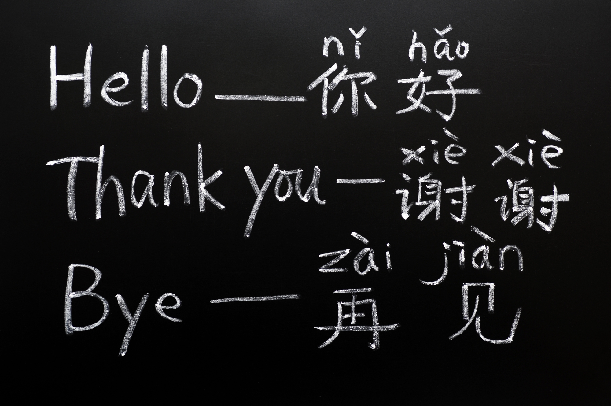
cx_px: 306
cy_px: 203
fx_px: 1526
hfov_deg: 22.6
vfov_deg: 15.2
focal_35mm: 90
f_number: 4
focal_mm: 60
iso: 200
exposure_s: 1/2.5
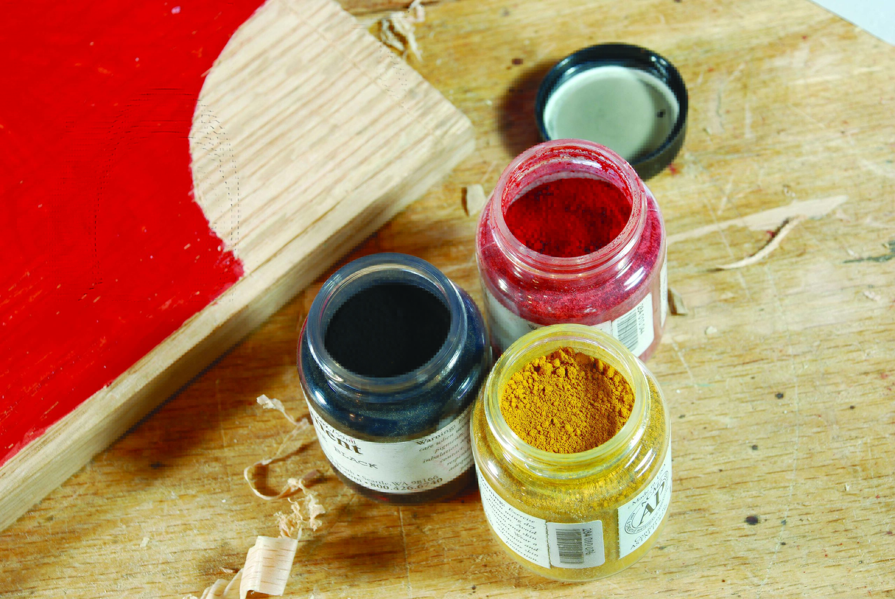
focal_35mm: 99
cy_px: 300
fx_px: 2464
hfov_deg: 20.6
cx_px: 448
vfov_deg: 13.9
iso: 125
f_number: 10
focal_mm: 66
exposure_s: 1/2
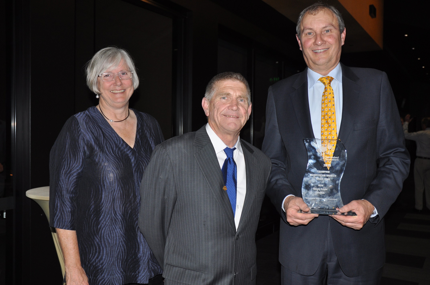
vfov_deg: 36.8
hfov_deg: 53.2
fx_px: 429
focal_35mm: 36
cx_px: 215
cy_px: 142
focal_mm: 24
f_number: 3.8
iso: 400
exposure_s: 1/60
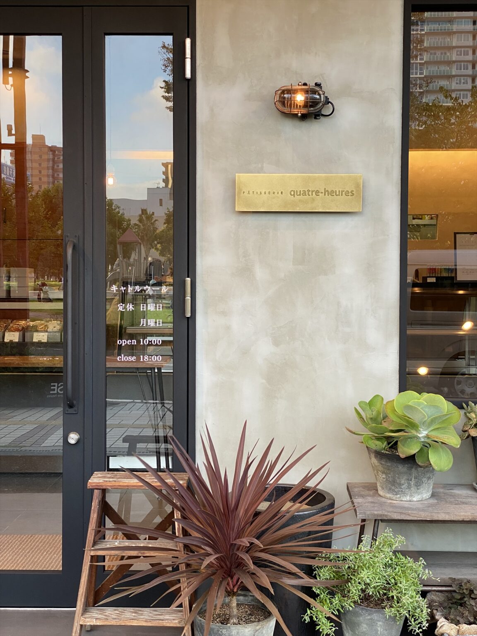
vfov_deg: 36.8
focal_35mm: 52
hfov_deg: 28.0
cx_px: 238
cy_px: 318
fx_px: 955
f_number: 2
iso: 80
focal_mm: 6
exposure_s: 1/120
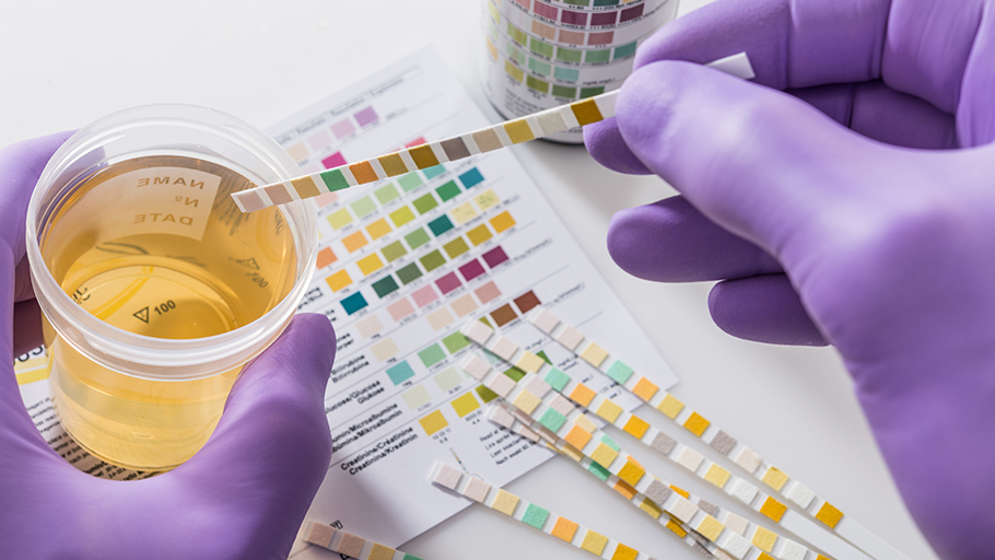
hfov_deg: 32.8
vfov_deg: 18.8
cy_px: 236
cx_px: 491
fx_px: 1689
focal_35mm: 64
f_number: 11
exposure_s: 1/160
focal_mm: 60
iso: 80
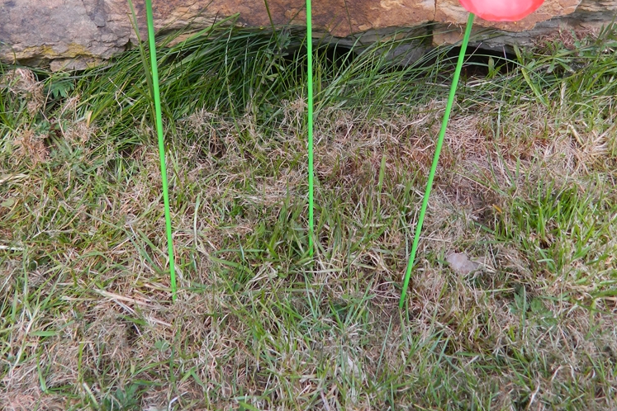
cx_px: 309
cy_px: 23
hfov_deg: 49.6
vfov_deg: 32.1
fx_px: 668
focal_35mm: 39
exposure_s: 1/320
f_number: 3.2
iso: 80
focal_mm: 5.1
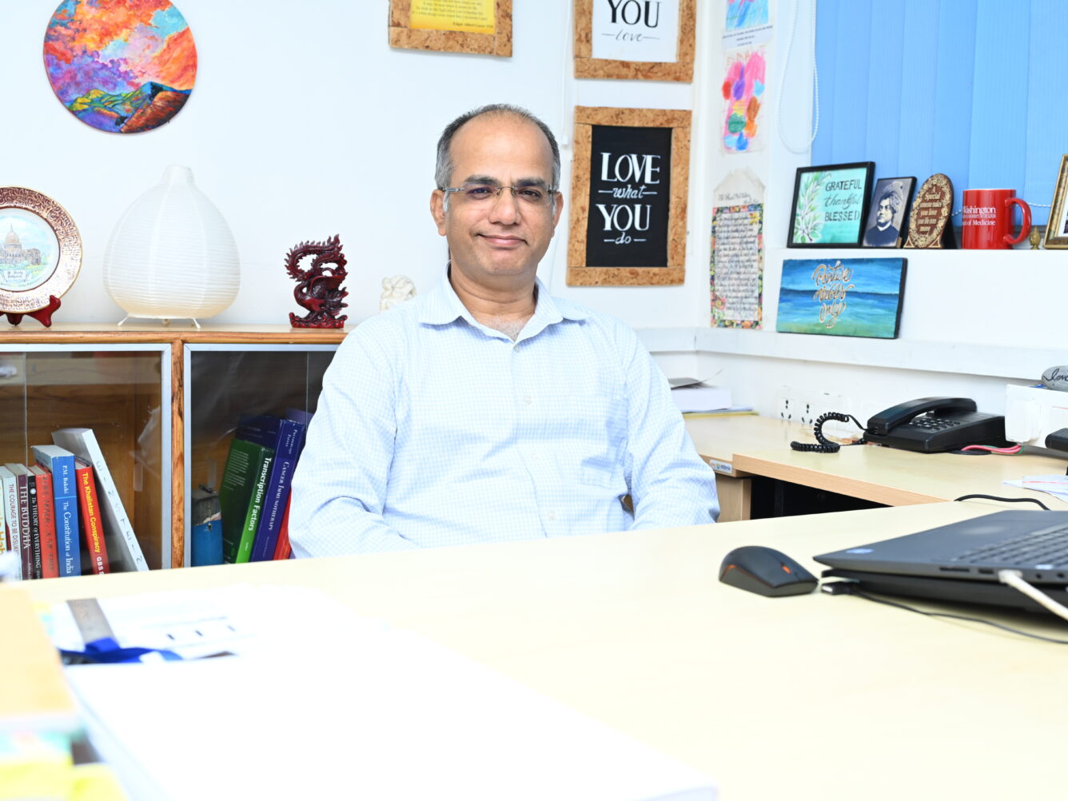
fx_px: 1296
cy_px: 396
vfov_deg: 34.3
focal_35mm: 42
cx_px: 512
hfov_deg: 44.8
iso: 500
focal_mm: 38
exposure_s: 1/160
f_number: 5
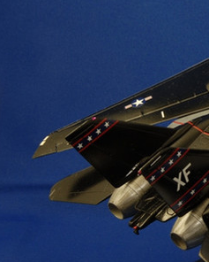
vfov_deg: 14.0
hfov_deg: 11.0
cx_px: 286
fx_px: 1059
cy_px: 104
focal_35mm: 137
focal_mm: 40
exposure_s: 13
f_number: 20
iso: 100
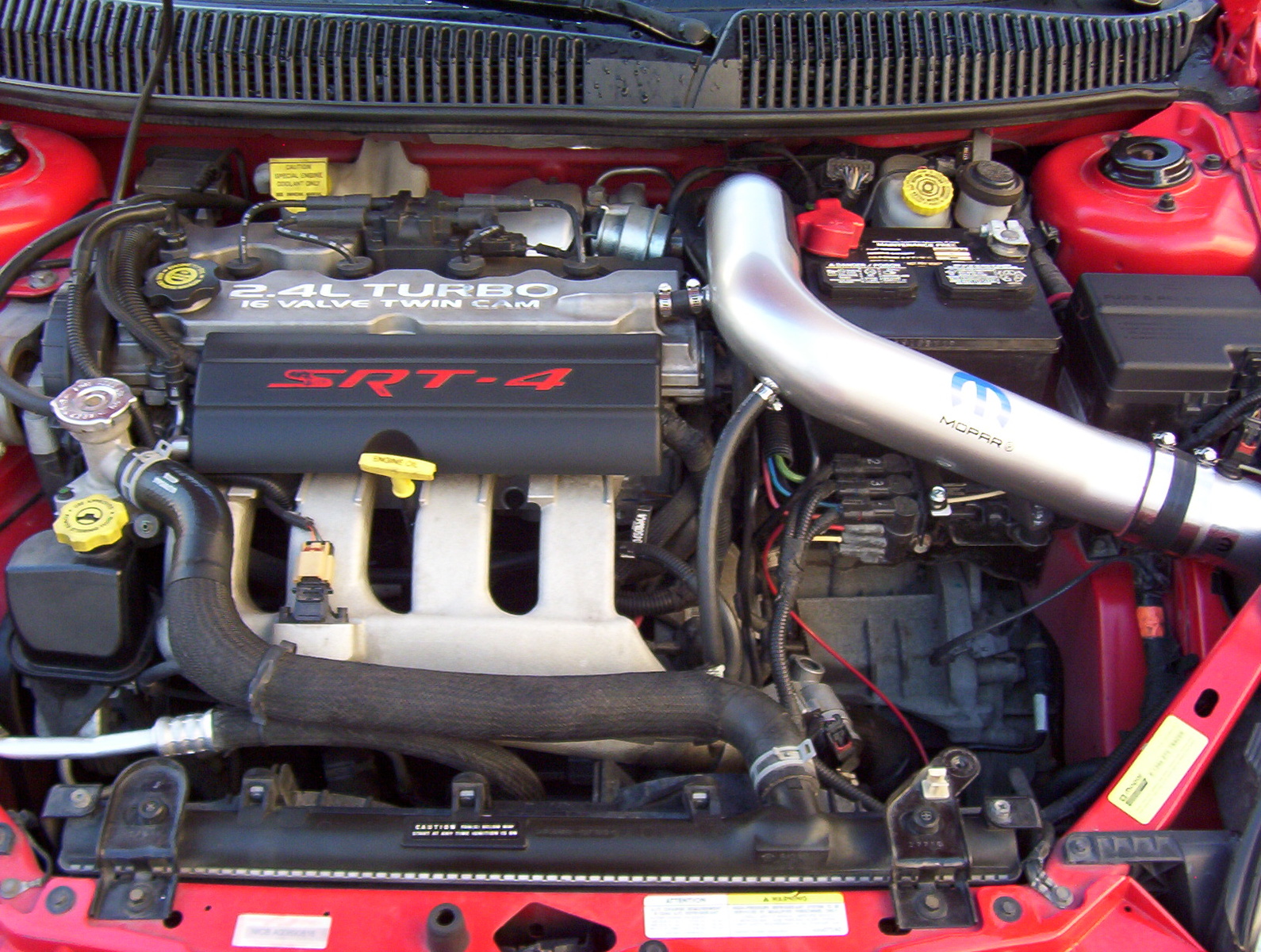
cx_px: 630
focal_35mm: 36
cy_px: 476
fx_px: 1314
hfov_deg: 51.3
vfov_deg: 39.8
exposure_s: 1/33.5
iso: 100
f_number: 2.76
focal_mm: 5.54
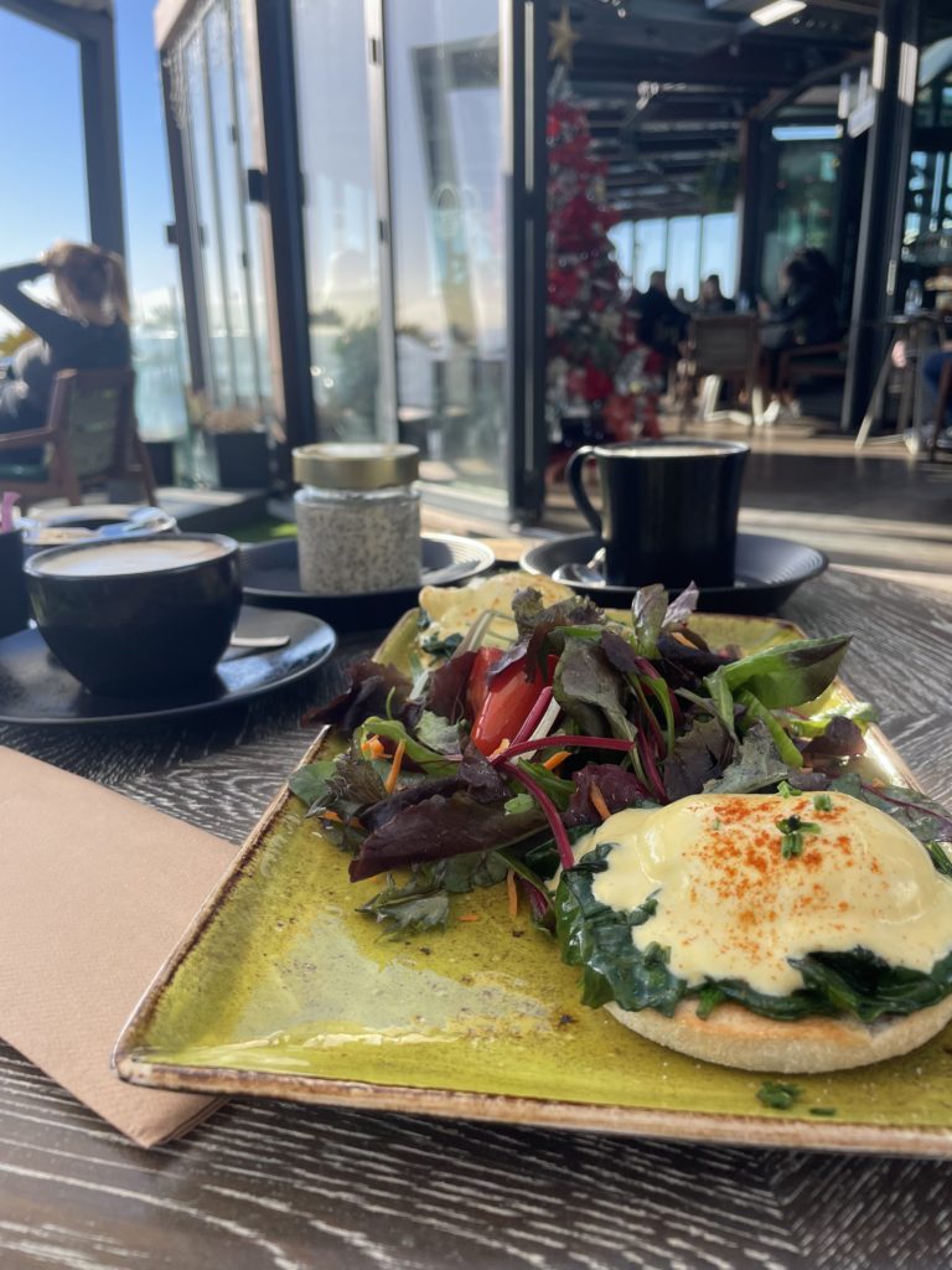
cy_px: 635
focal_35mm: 26
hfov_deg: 53.1
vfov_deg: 67.3
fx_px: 953
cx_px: 476
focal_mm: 4.2
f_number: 1.6
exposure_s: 1/790
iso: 32
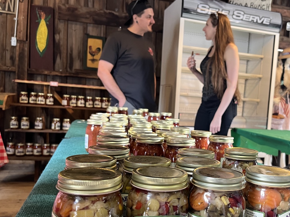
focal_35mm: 38
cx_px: 201
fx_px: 318
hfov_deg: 47.9
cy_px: 131
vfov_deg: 37.6
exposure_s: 1/60
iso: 160
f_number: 1.6
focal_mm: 5.1
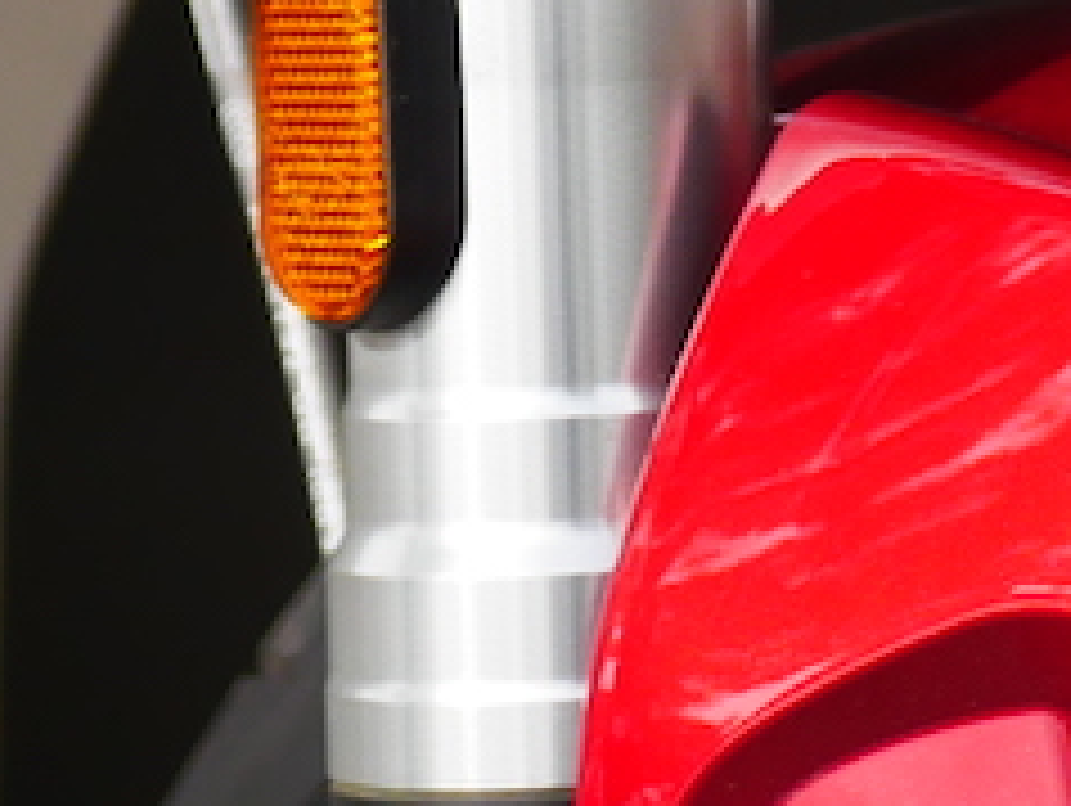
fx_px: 9756
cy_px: -1589
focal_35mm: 315
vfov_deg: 4.5
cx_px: 1310
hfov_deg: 6.2
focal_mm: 25
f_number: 1.7
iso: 200
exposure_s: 1/4000
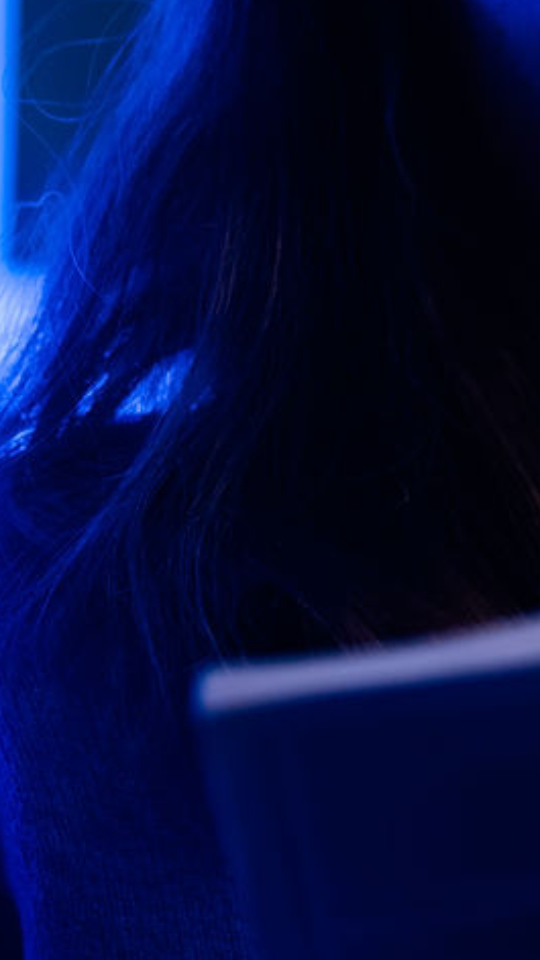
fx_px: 11046
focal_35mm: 434
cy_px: 249
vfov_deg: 5.0
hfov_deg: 2.8
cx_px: 705
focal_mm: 85
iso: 640
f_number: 1.4
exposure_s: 1/160
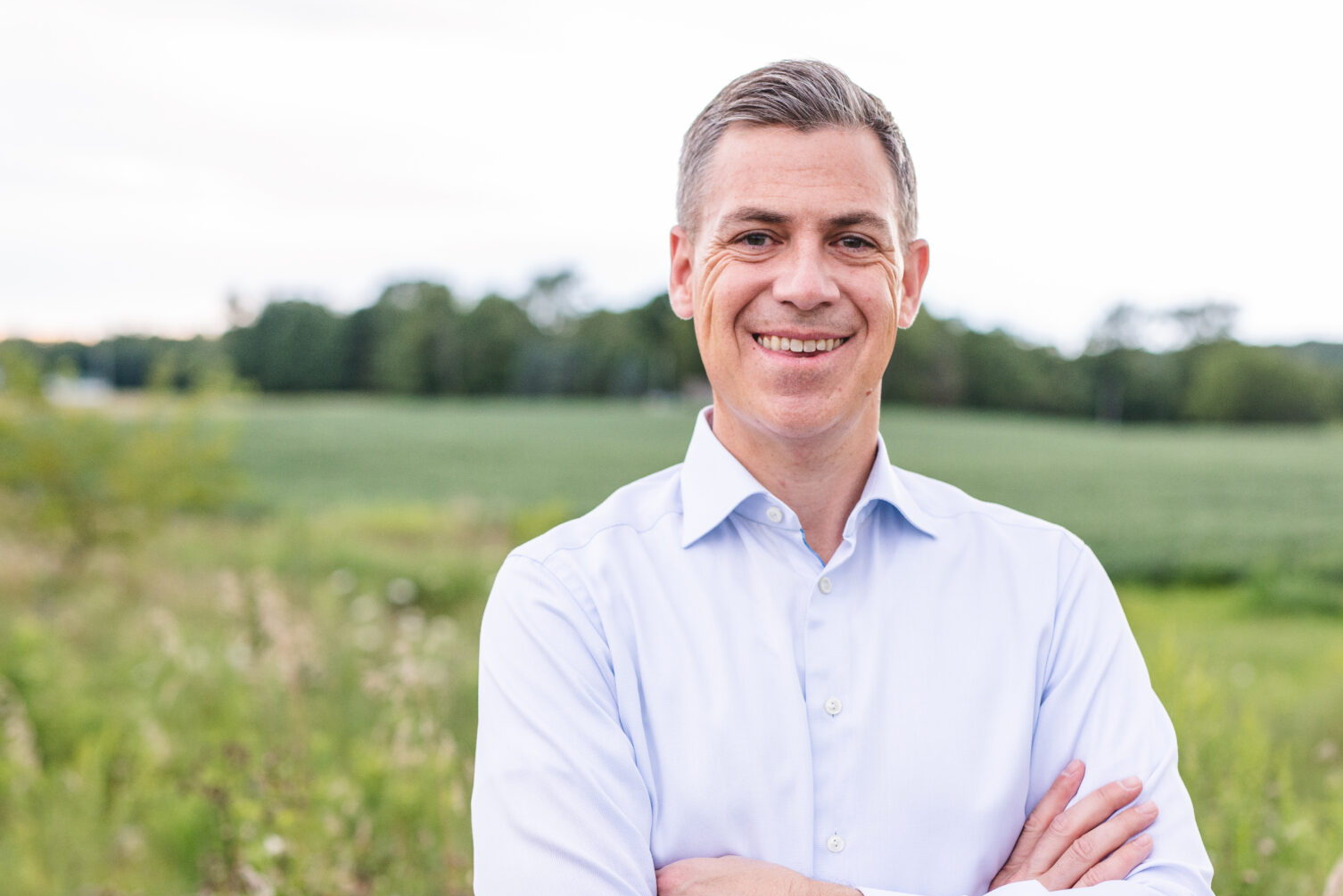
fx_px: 2537
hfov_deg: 29.6
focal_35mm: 68
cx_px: 742
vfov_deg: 20.0
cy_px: 589
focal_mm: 50
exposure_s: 1/320
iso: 640
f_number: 2.5
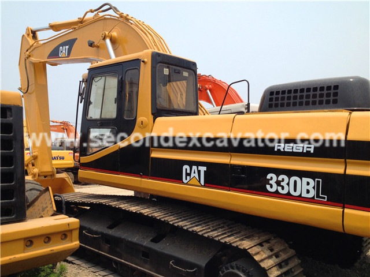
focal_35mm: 35
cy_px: 138
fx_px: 374
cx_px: 185
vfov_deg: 40.7
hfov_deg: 52.6
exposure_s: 1/1727
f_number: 2.4
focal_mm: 4.28
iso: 50
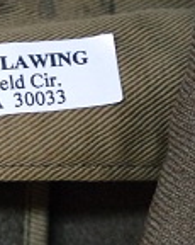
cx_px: 32
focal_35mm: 352
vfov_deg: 5.5
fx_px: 2542
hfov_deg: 4.4
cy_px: 209
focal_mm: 50
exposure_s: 1/15
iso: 3200
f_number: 5.6
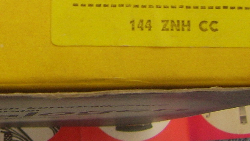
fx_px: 869
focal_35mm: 131
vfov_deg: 9.1
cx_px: -41
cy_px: -54
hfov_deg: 15.8
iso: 50
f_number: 4.5
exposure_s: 1/100
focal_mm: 7.8
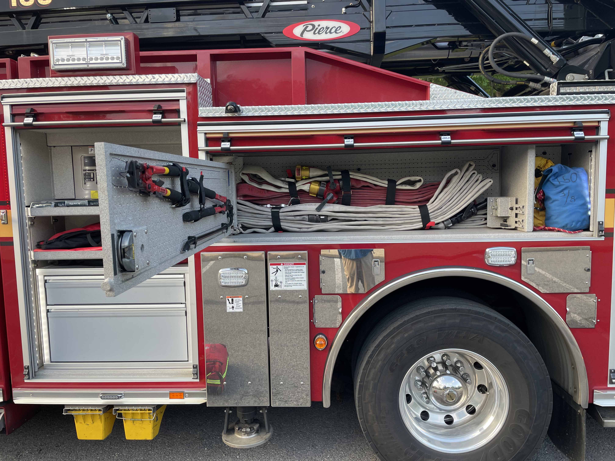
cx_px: 308
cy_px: 230
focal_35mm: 26
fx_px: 462
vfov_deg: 53.1
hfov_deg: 67.3
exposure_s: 1/121
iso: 40
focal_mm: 4.2
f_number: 1.6
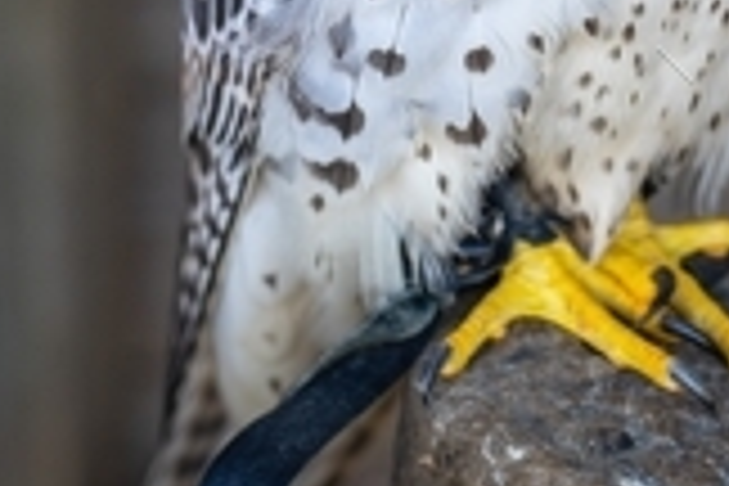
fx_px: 8342
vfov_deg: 3.3
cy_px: -88
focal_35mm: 412
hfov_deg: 5.0
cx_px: 968
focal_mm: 113
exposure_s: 1/160
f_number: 2.8
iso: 100
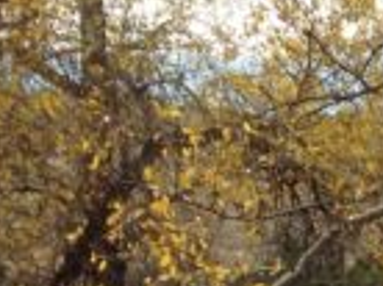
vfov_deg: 7.5
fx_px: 2154
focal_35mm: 195
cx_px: 810
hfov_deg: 9.4
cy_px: 392
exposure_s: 1/1163
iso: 50
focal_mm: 4.28
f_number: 2.4
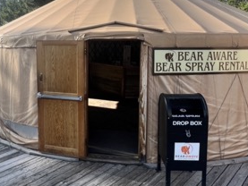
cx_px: 104
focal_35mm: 30
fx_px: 215
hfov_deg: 59.6
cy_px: 63
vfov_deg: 46.1
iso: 32
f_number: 1.8
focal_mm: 1.57
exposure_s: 1/694
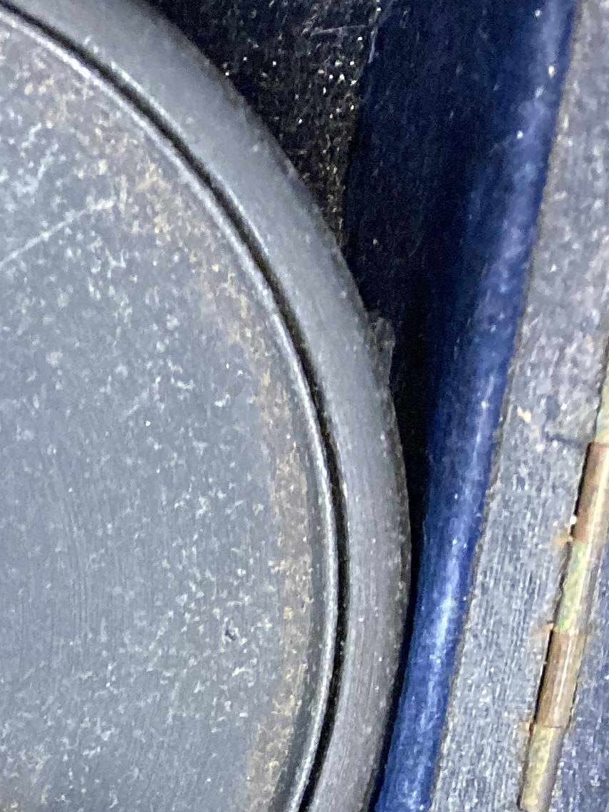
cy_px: 1070
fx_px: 2322
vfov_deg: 18.4
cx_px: -404
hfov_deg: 13.7
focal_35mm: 99
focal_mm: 3.99
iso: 320
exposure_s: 1/50
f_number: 1.8
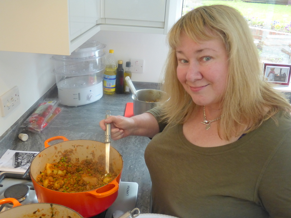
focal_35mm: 34
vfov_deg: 41.8
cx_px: 146
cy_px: 109
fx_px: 286
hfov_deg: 54.0
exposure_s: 1/60
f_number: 3.7
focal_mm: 6.1
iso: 250
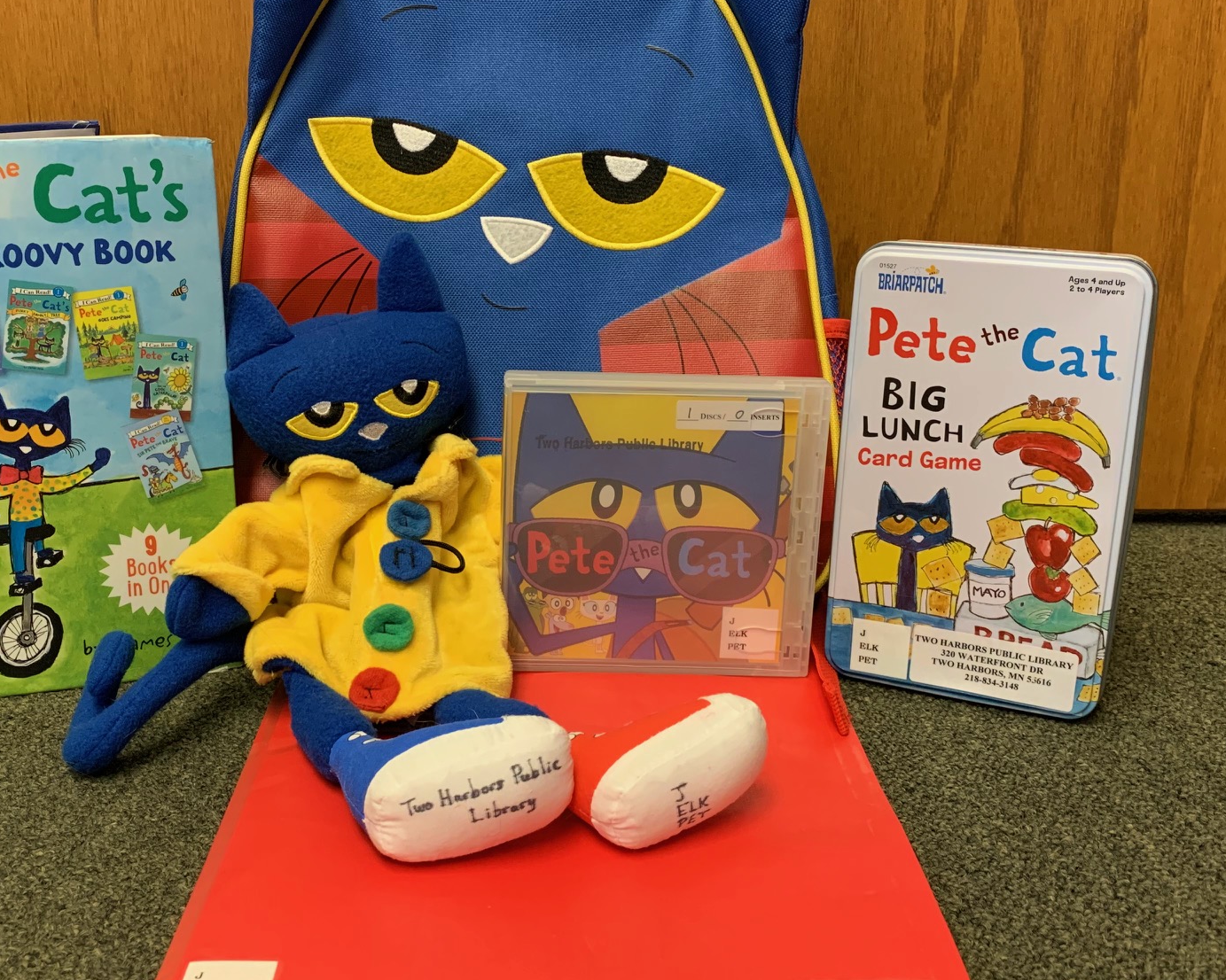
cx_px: 551
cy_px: 460
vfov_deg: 40.1
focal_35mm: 37
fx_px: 1342
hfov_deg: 49.0
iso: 250
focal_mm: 4.25
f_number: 1.8
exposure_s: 1/60
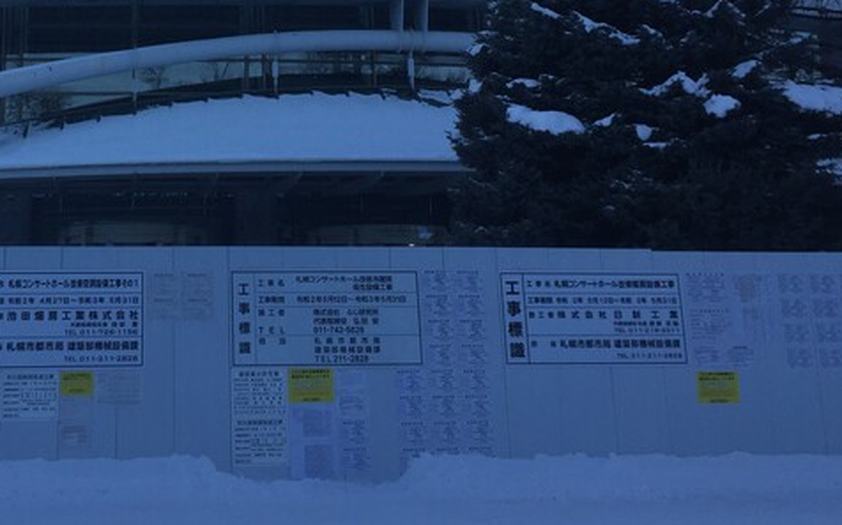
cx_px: 149
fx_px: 1216
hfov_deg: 36.7
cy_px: -1
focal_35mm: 53
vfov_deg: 23.4
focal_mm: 4.15
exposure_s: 1/1068
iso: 32
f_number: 2.2
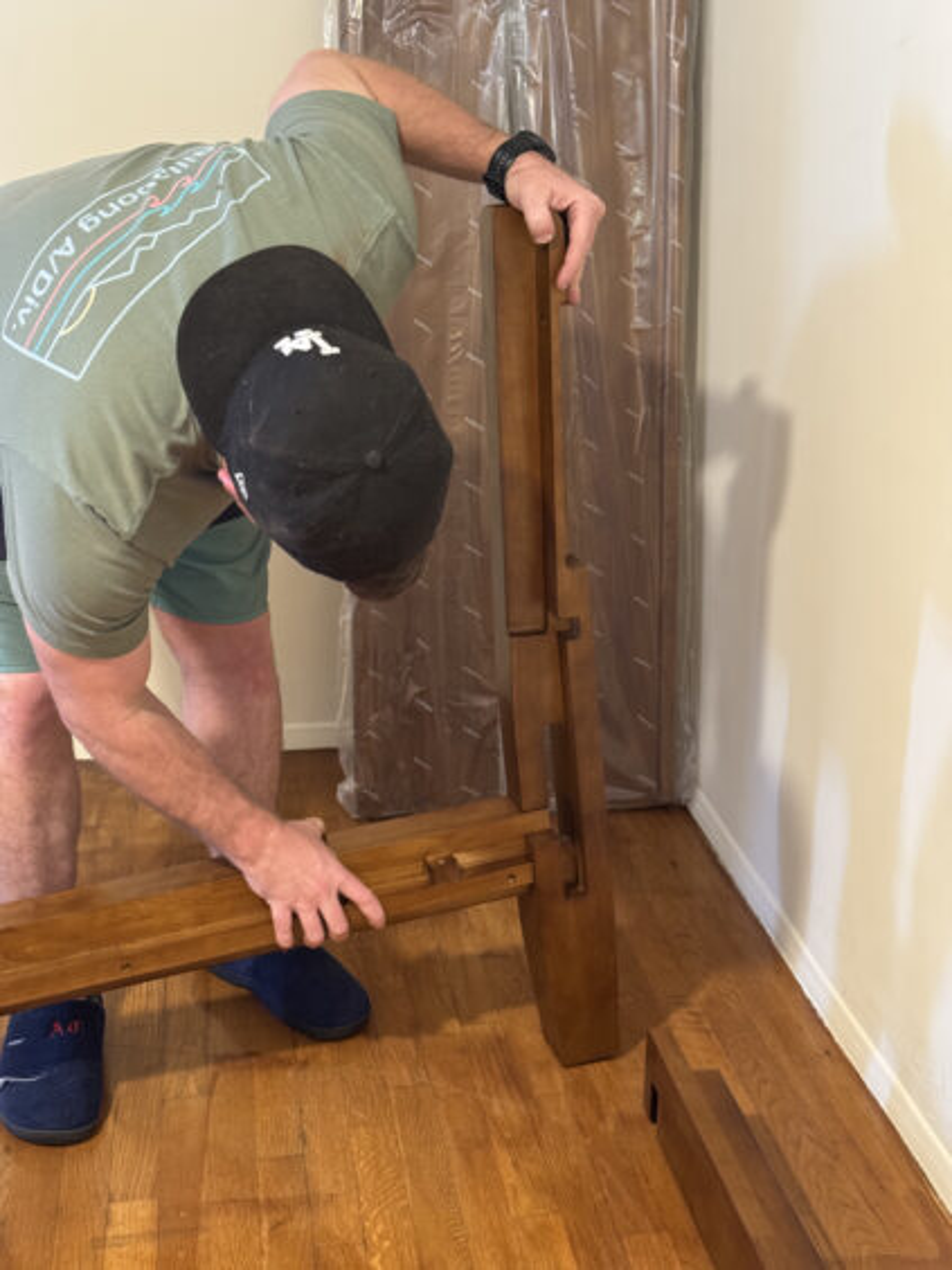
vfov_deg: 39.7
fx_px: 1760
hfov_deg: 30.3
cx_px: 476
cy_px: 635
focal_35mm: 48
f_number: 1.78
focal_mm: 6.76
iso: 500
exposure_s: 1/30
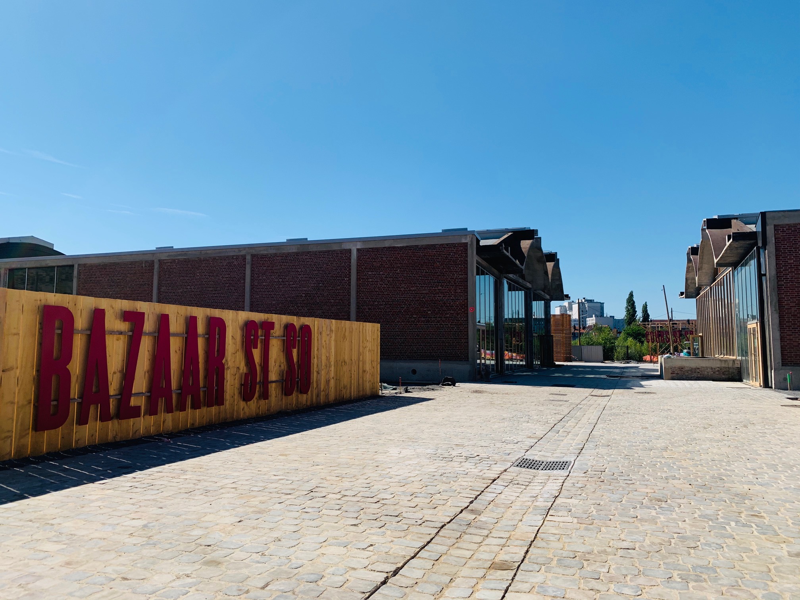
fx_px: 601
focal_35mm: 26
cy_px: 300
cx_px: 400
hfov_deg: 67.3
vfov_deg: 53.1
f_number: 1.8
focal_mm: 4.25
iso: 25
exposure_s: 1/3289
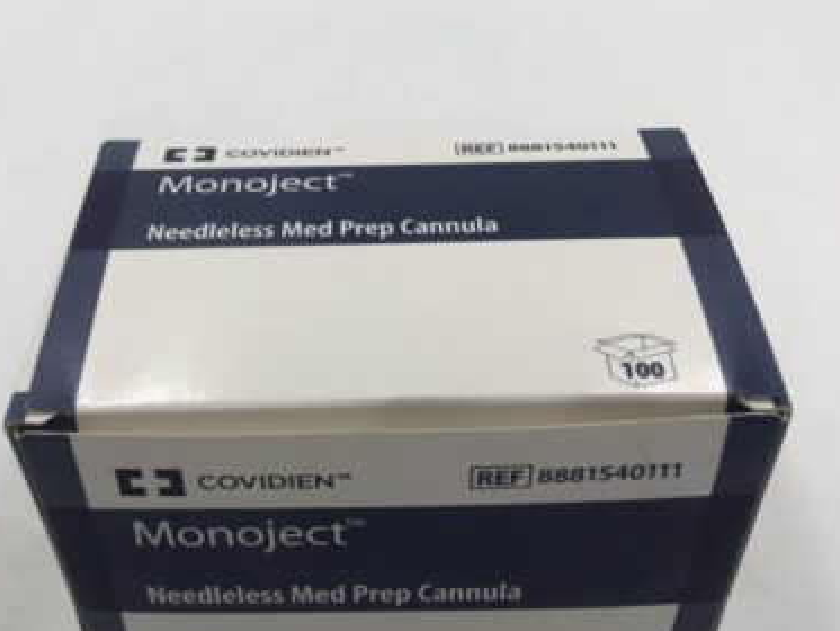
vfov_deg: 31.7
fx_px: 1092
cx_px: 358
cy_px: 464
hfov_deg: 42.0
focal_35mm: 45
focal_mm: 3.99
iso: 20
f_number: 1.8
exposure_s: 1/195
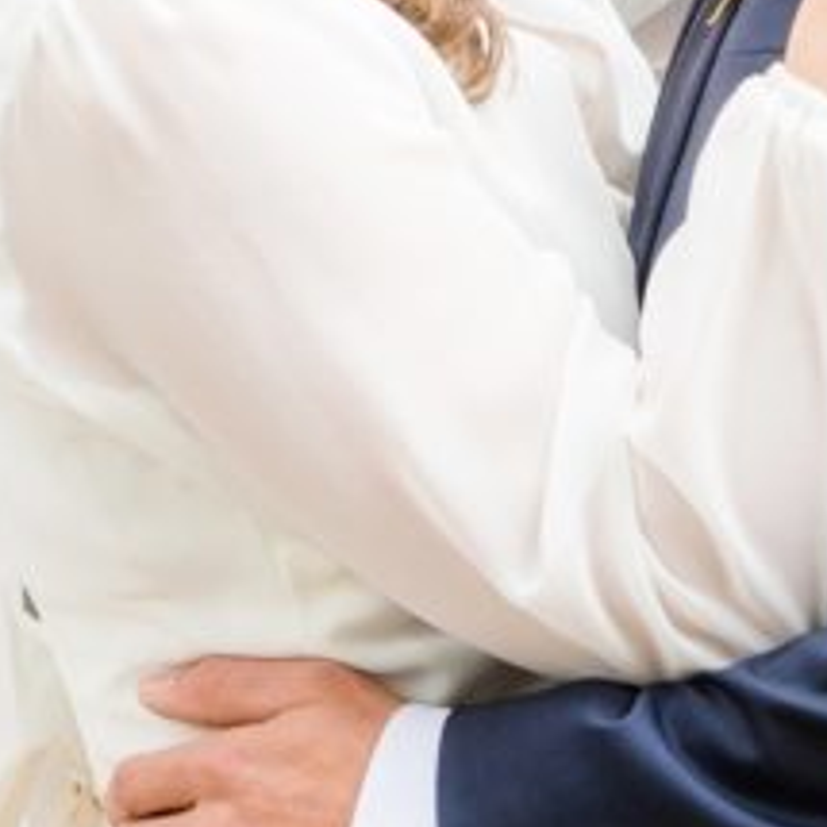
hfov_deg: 3.9
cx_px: 715
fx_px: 12028
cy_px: -388
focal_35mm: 445
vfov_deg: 3.9
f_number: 2.8
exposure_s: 1/200
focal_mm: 110
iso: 250
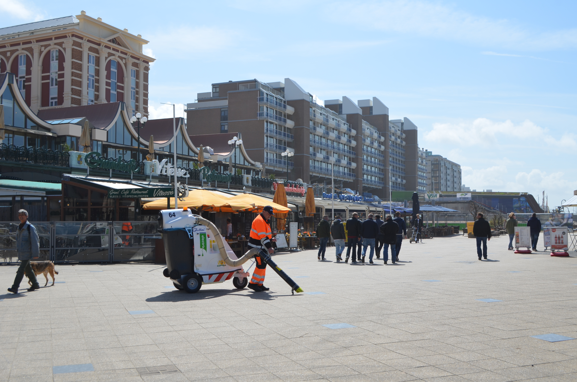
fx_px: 624
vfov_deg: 34.1
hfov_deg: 49.6
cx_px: 288
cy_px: 191
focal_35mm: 39
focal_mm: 26
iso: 100
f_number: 9
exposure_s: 1/320
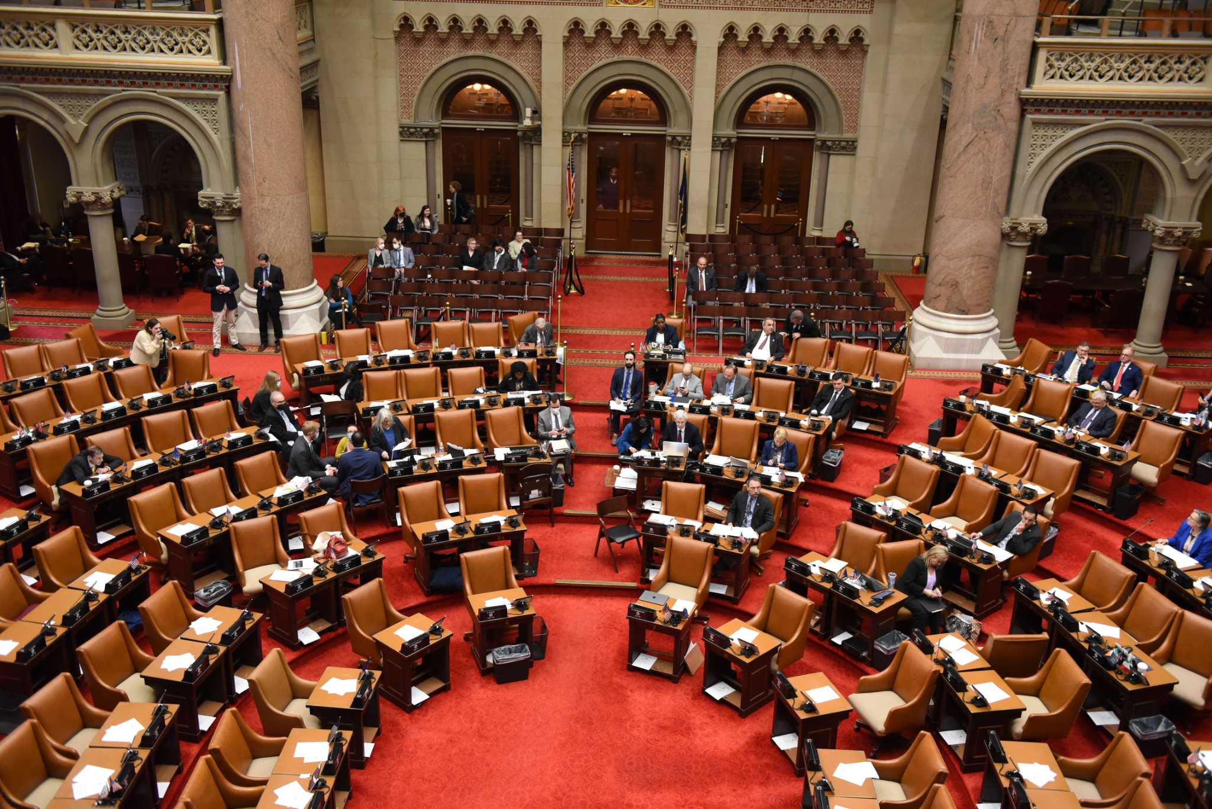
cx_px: 606
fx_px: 1212
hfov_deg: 53.1
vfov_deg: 36.9
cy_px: 404
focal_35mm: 36
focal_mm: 36
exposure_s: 1/320
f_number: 3.2
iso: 4000
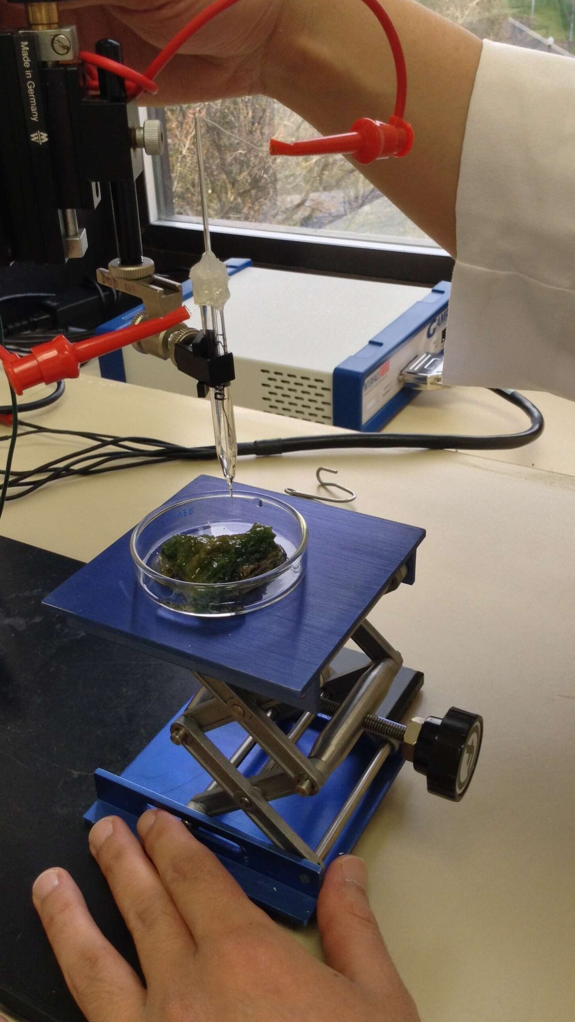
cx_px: 282
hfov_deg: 32.8
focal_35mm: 36
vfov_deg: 55.3
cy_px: 511
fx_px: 976
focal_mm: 3.3
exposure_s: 1/24
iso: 50
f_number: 2.4
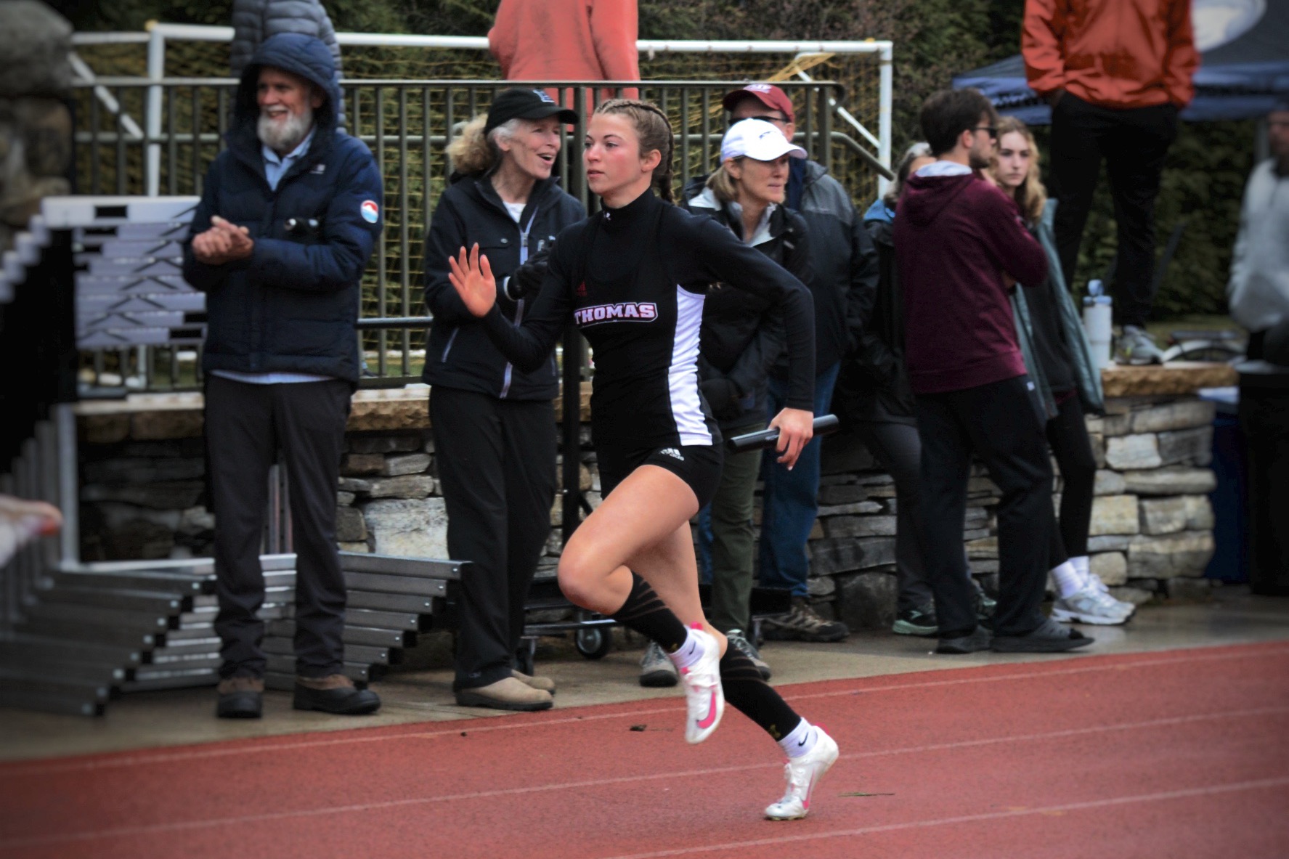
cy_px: 430
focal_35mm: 66
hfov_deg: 30.5
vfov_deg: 20.6
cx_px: 644
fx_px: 2363
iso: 400
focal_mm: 44
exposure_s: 1/800
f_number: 5.3
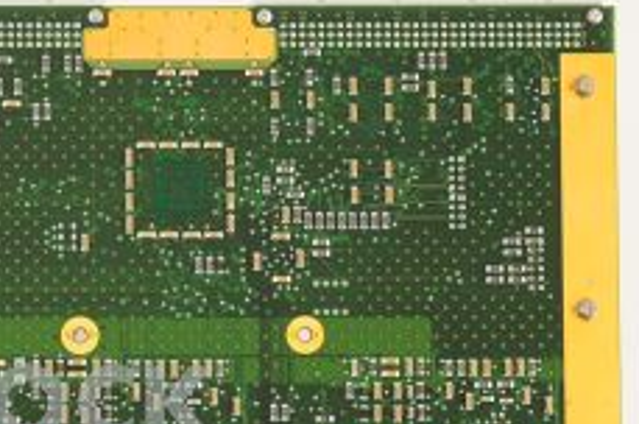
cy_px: 434
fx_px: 2322
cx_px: -61
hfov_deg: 15.3
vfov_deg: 10.3
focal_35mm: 131
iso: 1600
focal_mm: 50
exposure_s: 1/160
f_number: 11
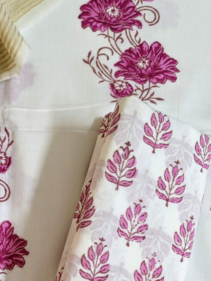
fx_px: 488
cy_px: 273
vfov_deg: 30.2
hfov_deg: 23.7
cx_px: 15
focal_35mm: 60
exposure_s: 1/25
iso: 67
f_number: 1.73
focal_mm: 4.38
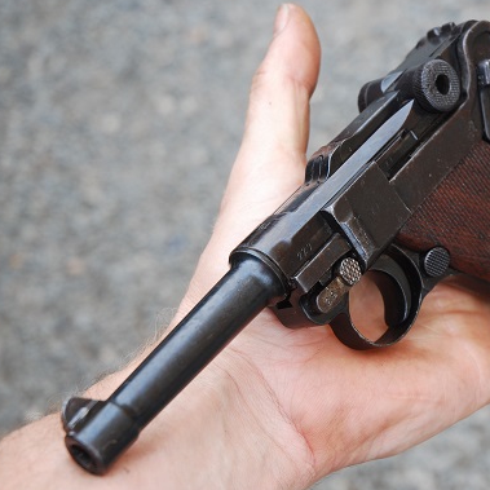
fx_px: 1553
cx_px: 350
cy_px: 245
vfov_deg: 17.9
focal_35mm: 97
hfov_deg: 17.8
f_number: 5.6
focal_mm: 48
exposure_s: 1/125
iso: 180
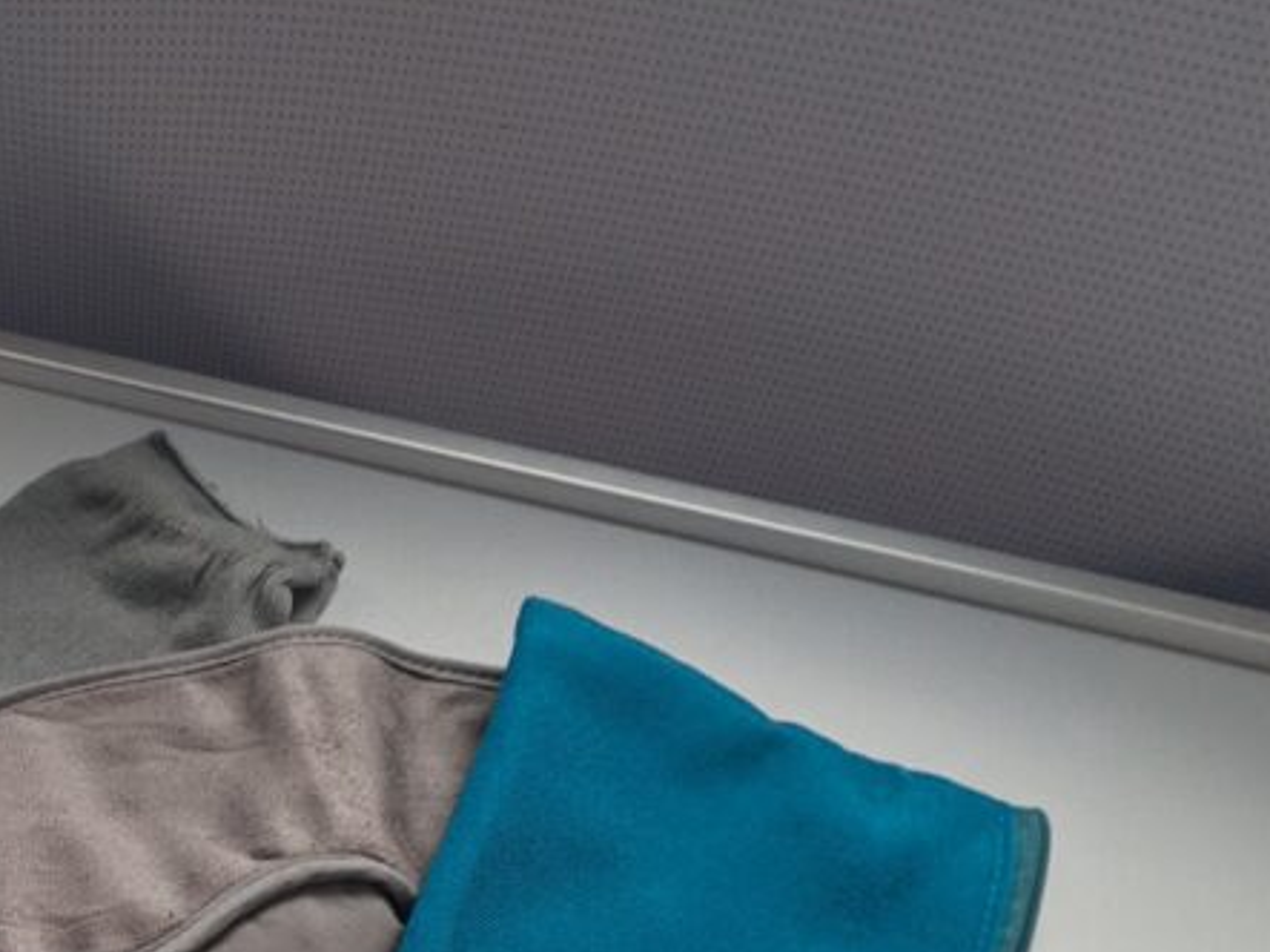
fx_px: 1357
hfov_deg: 44.3
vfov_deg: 33.3
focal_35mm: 37
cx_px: 63
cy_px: 1070
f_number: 2.2
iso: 110
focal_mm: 2.35
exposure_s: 1/120
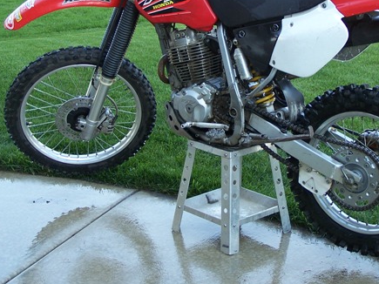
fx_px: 908
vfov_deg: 17.7
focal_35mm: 83
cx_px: 245
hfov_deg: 23.5
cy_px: 81
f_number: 3.1
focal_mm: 9.3
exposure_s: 1/100
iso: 80
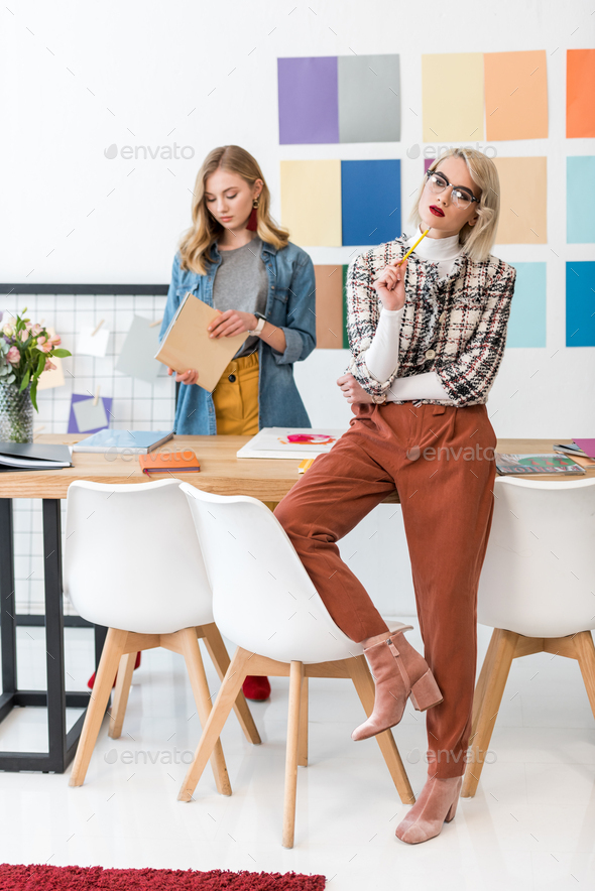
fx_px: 1734
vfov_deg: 28.8
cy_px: 446
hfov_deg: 19.5
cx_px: 298
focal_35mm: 70
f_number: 2.8
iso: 400
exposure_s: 1/160
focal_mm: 70
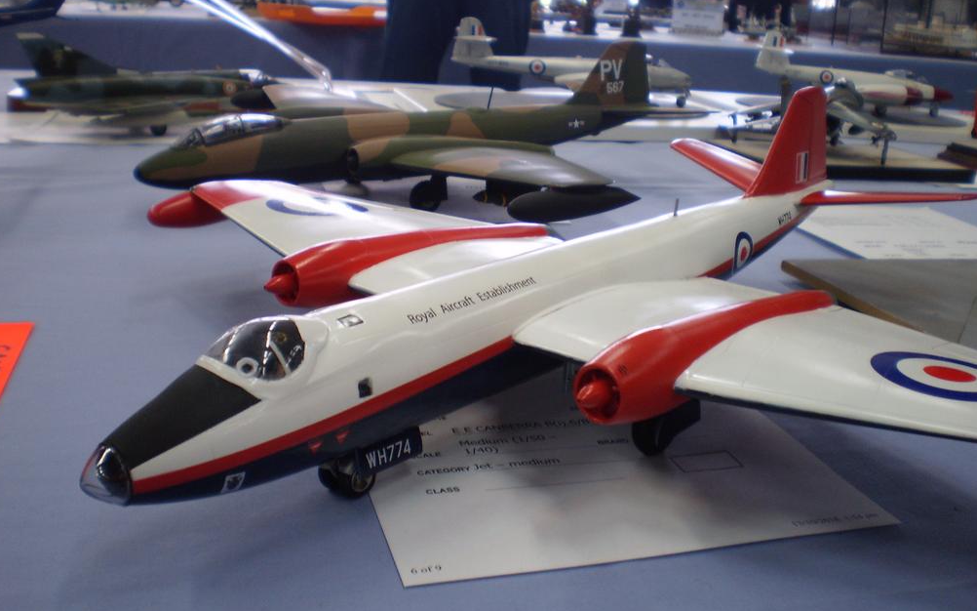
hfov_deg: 50.4
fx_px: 1038
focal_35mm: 39
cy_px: 263
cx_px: 488
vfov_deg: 32.7
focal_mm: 6.3
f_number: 3.1
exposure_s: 1/30
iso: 100
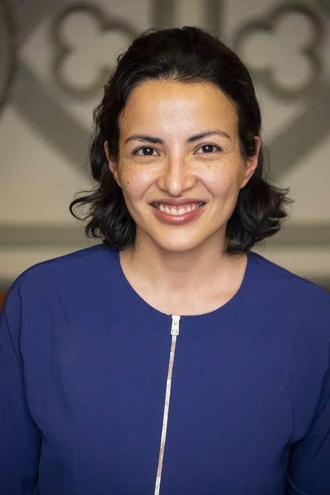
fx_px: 2104
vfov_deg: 13.4
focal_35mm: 153
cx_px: 165
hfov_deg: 9.0
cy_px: 248
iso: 4000
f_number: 4.5
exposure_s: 1/125
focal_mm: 102
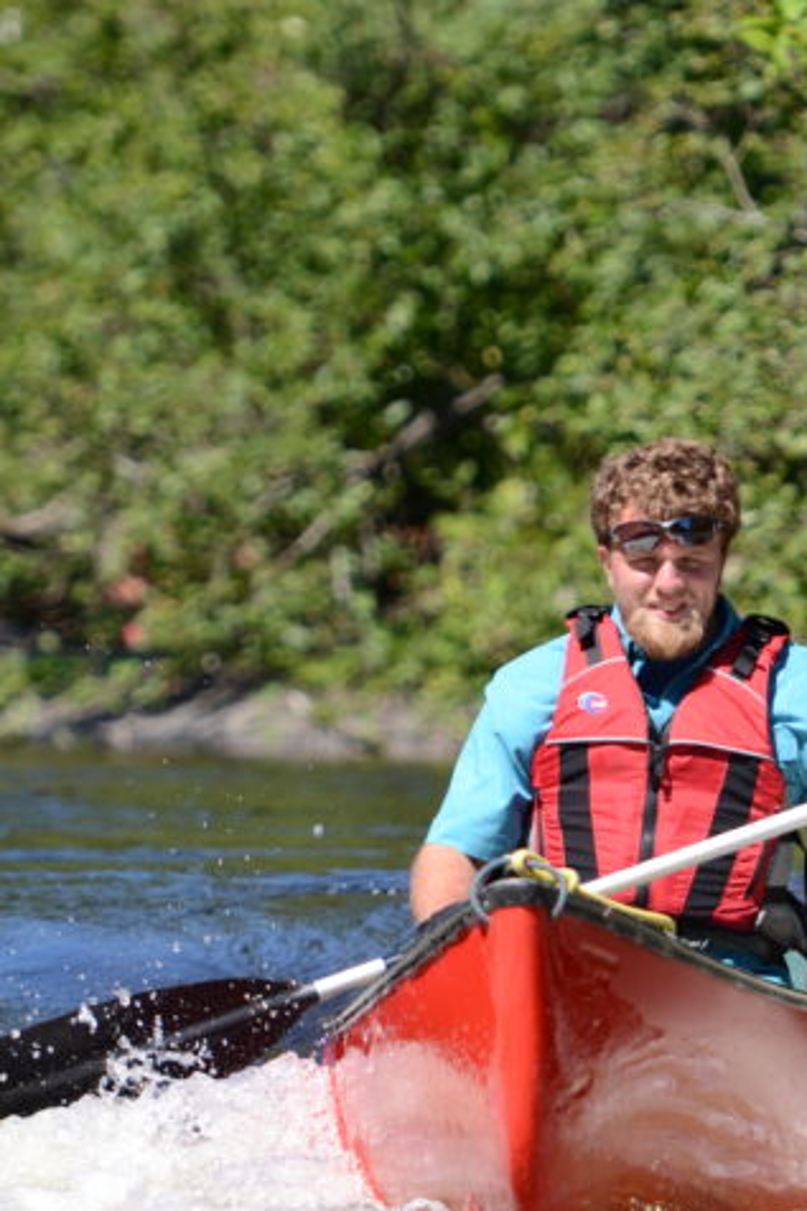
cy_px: 801
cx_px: 835
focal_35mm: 564
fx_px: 18979
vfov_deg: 3.7
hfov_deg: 2.4
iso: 125
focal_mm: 175
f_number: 2.8
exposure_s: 1/1250
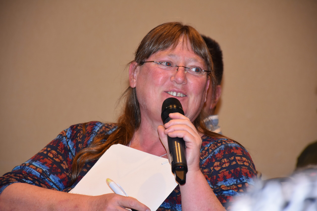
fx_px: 1849
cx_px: 158
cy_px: 106
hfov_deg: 9.8
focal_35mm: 210
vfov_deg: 6.5
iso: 640
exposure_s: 1/60
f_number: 5.6
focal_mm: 140
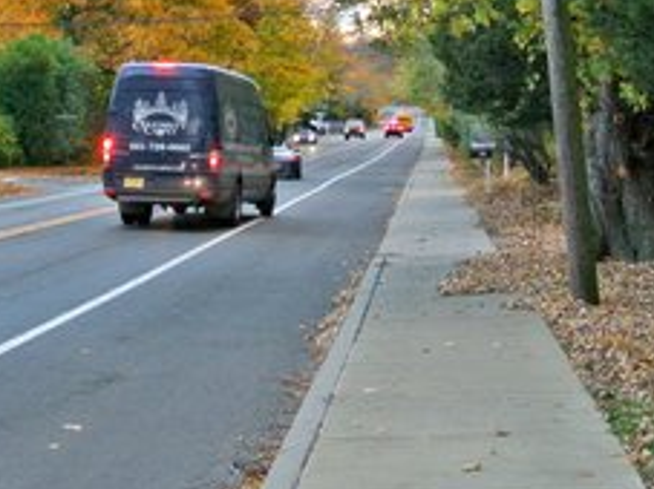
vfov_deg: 15.5
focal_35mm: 94
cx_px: 239
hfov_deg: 20.8
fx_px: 1775
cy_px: 17
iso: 400
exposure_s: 1/100
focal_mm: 14
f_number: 4
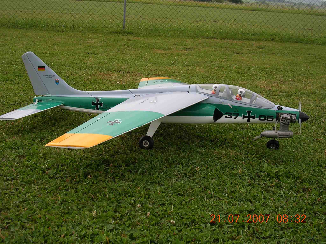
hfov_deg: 41.2
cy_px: 122
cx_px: 163
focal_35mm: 46
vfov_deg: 31.5
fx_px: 433
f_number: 3
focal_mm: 7.1
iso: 50
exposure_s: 1/422
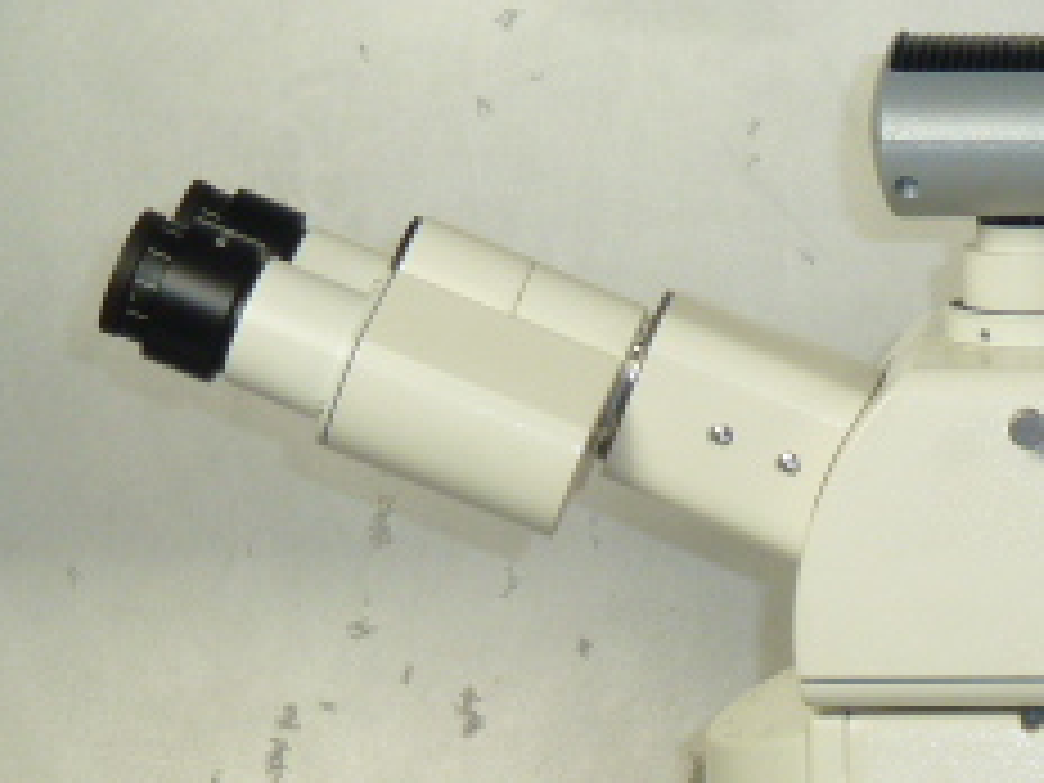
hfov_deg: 12.3
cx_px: 1287
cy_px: 994
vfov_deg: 9.3
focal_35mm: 157
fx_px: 4735
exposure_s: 1/60
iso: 125
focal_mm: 10.1
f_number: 4.4
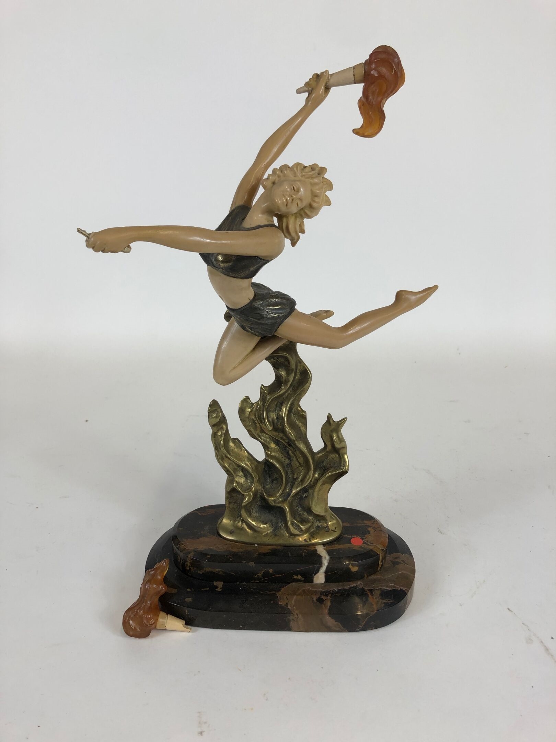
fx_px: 600
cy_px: 371
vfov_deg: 63.4
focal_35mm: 28
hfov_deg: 49.7
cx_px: 278
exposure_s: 1/100
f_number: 1.8
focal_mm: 3.99
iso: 32
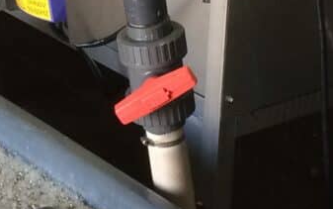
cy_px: -57
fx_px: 1271
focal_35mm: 140
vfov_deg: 9.2
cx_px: 76
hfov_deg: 14.9
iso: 50
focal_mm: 4.15
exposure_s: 1/30
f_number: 2.2
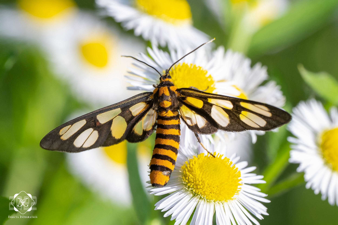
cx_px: 169
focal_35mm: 105
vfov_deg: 13.0
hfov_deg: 19.5
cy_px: 112
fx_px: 986
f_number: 8
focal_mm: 105
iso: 400
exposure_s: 1/500
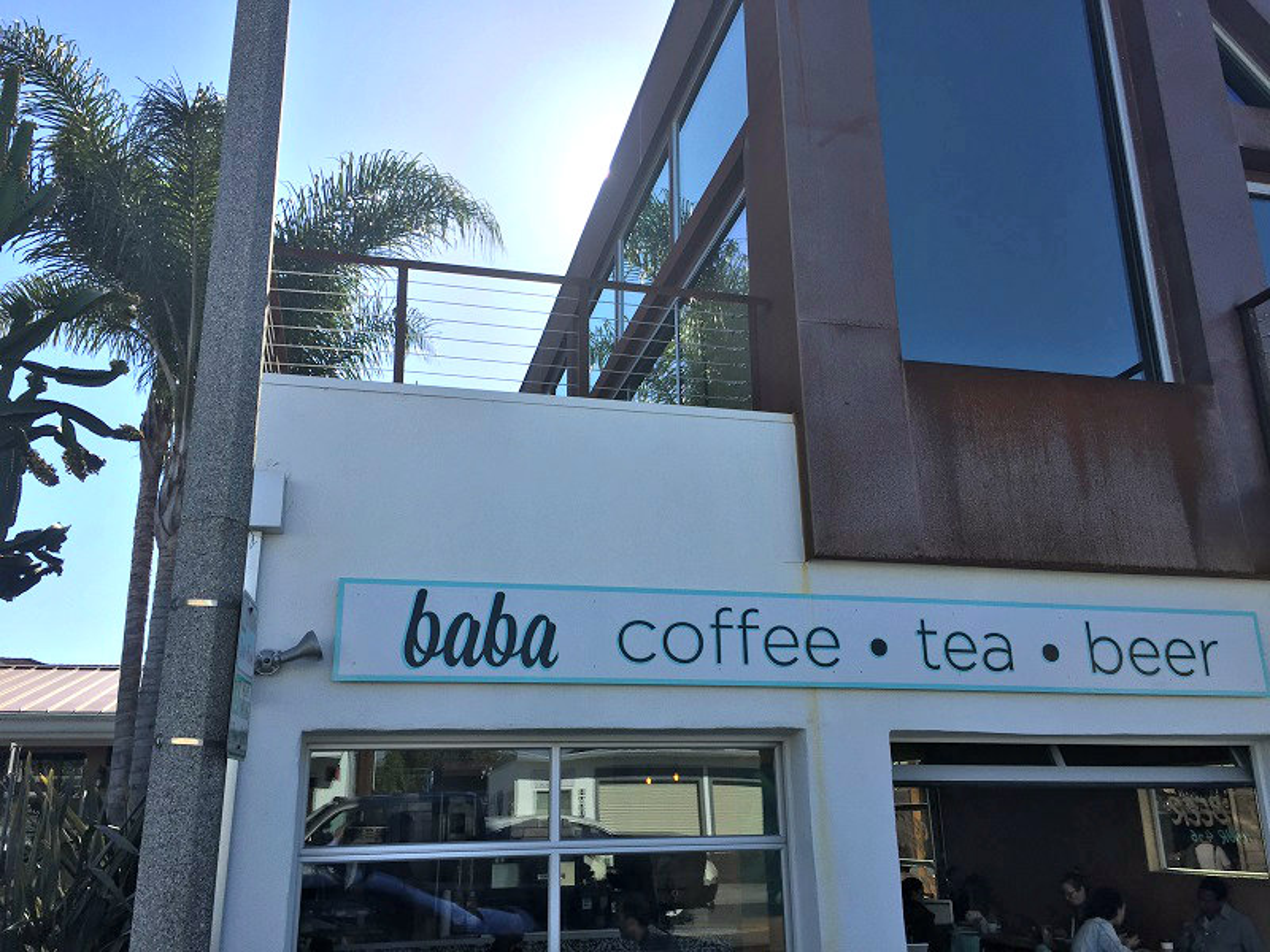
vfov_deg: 48.2
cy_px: 476
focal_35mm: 29
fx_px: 1064
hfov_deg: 61.7
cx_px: 635
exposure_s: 1/1799
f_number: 2.2
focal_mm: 4.15
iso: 32
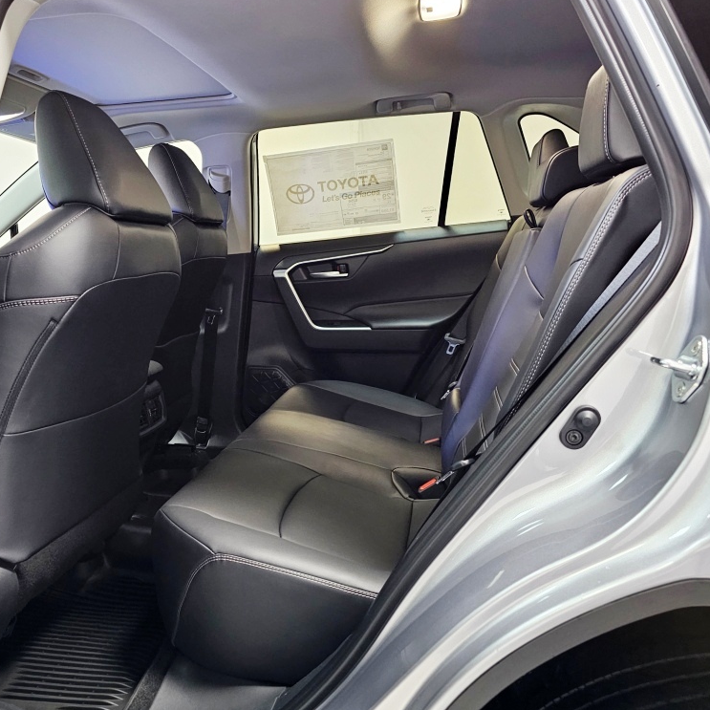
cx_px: 276
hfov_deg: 56.8
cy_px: 347
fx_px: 650
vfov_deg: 57.3
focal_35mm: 28
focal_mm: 6.3
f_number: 1.7
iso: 1000
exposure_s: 1/24
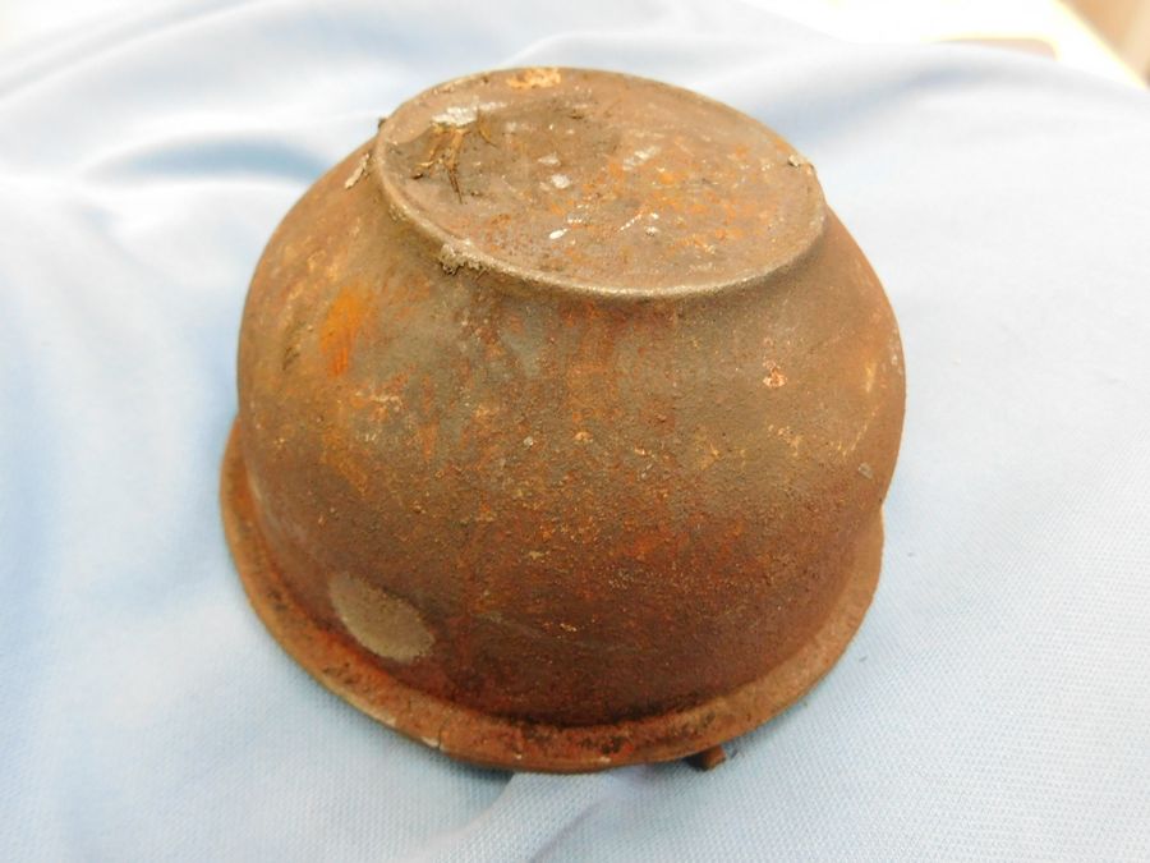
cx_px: 575
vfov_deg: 58.9
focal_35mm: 23
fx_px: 764
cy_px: 432
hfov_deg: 73.9
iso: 400
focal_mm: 4
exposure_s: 1/30
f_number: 3
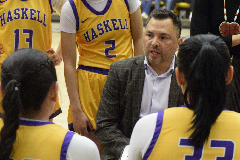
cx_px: 169
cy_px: 50
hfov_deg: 17.0
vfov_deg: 11.4
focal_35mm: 120
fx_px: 798
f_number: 4
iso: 3200
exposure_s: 1/160
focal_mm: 55
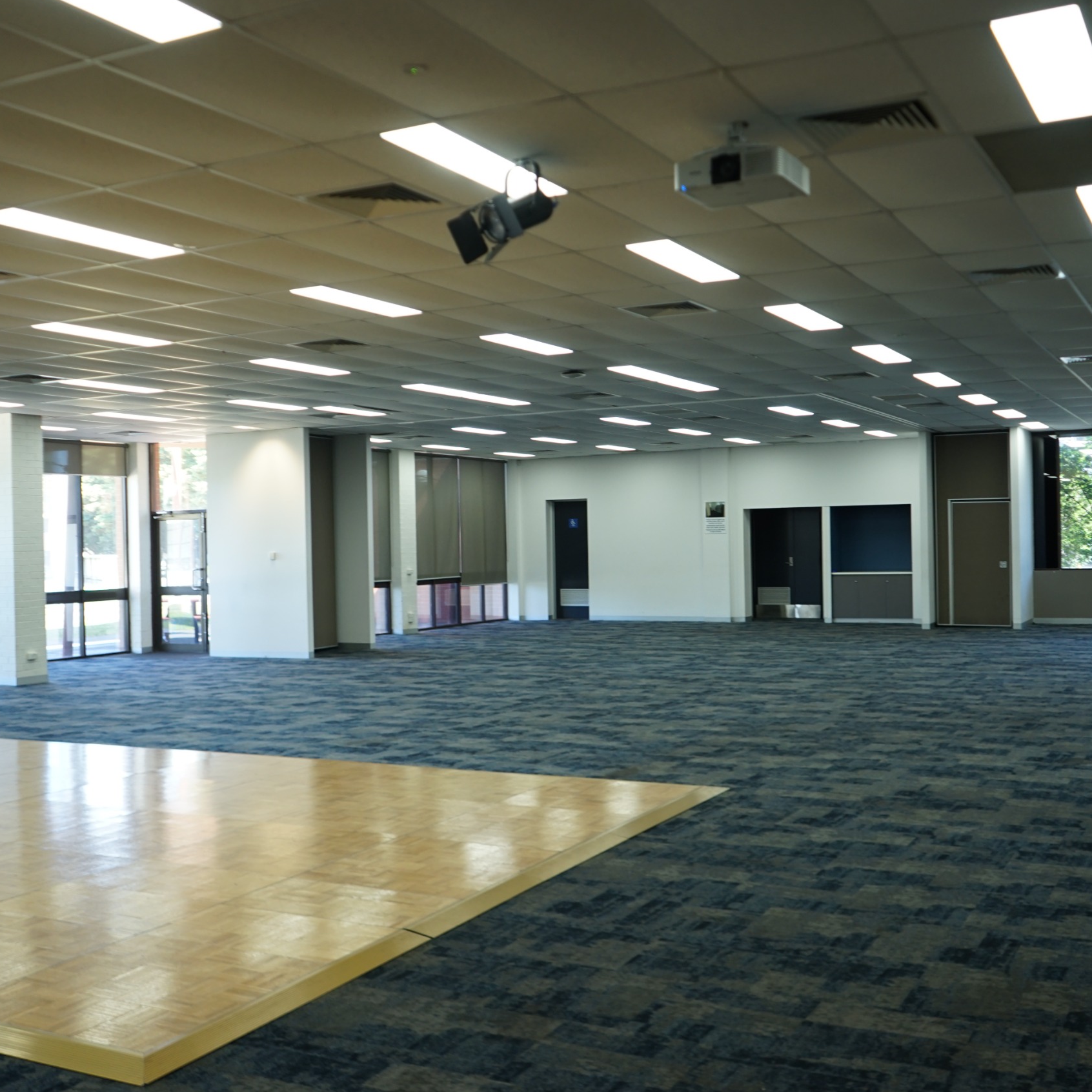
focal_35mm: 36
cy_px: 543
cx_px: 558
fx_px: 1285
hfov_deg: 46.0
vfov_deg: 46.0
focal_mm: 28
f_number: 3.5
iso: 400
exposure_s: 1/60
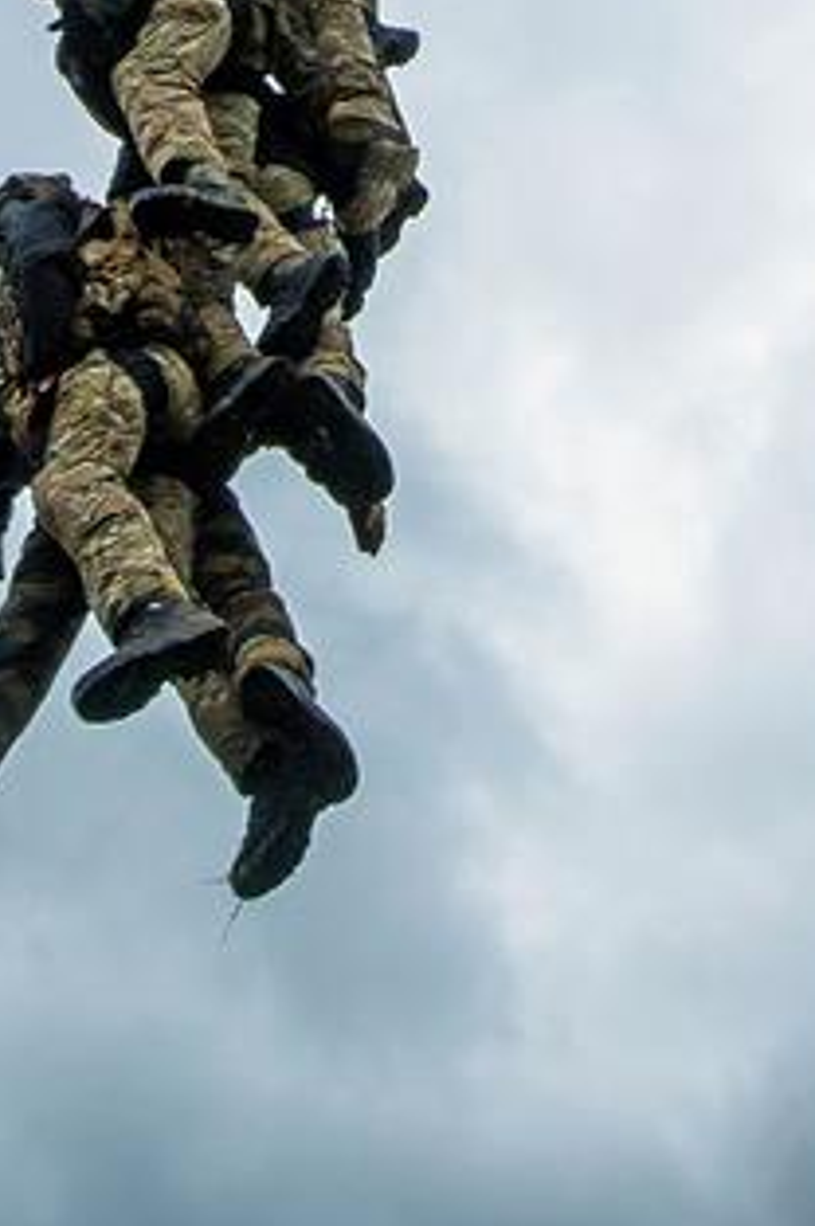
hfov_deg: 31.0
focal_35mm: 43
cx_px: 306
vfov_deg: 32.2
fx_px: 1463
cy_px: -427
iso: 200
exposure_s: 1/80
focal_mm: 14
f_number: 11
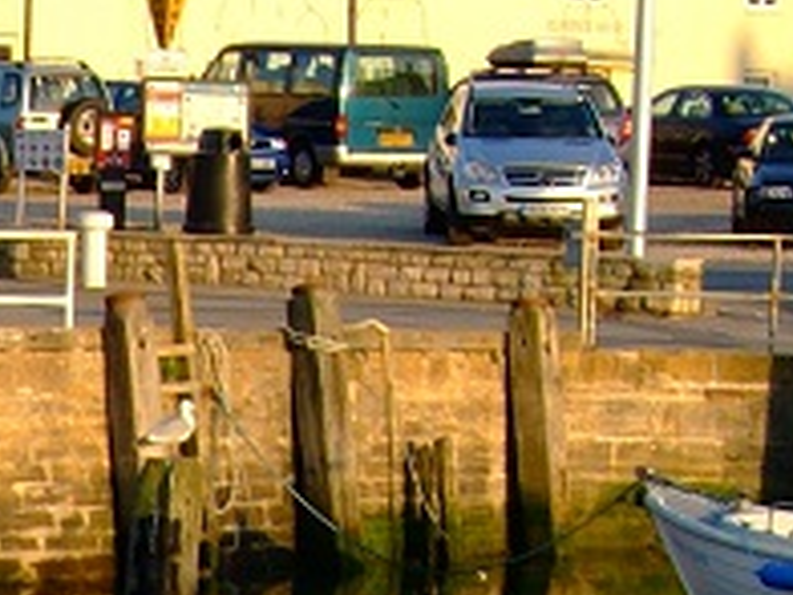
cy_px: 1301
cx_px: -324
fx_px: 5246
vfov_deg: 6.3
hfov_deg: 8.5
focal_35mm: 229
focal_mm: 26
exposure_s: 1/60
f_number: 13
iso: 200
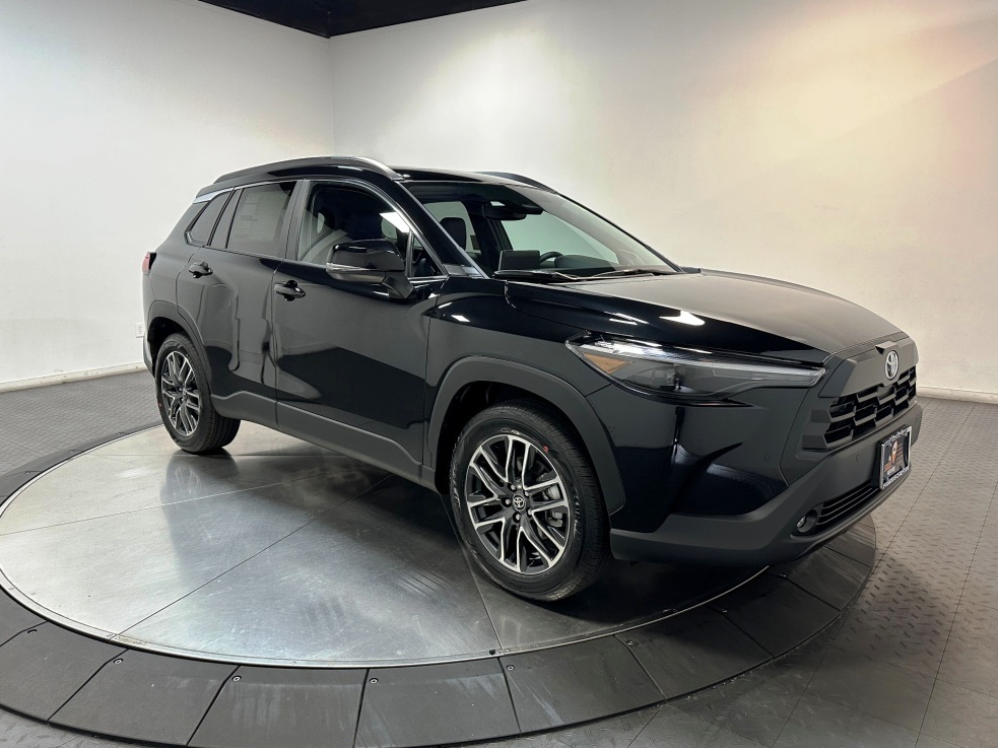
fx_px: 721
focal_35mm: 25
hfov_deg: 69.4
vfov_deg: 54.9
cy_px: 383
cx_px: 518
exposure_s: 1/60
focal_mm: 6.86
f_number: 1.78
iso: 250
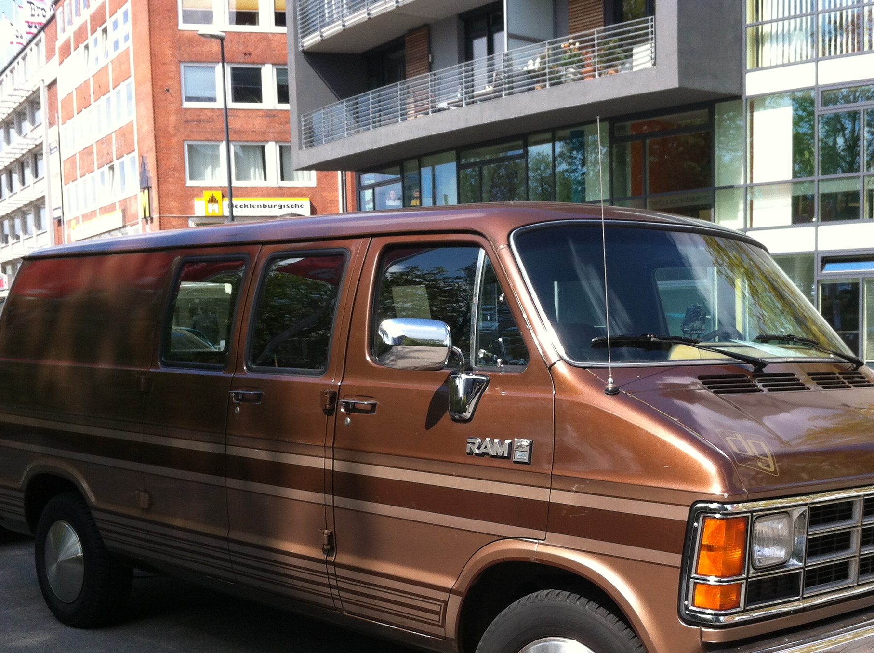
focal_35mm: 50
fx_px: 1261
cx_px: 488
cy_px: 427
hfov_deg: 38.2
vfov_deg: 28.9
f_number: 2.8
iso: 80
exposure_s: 1/686
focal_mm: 3.85
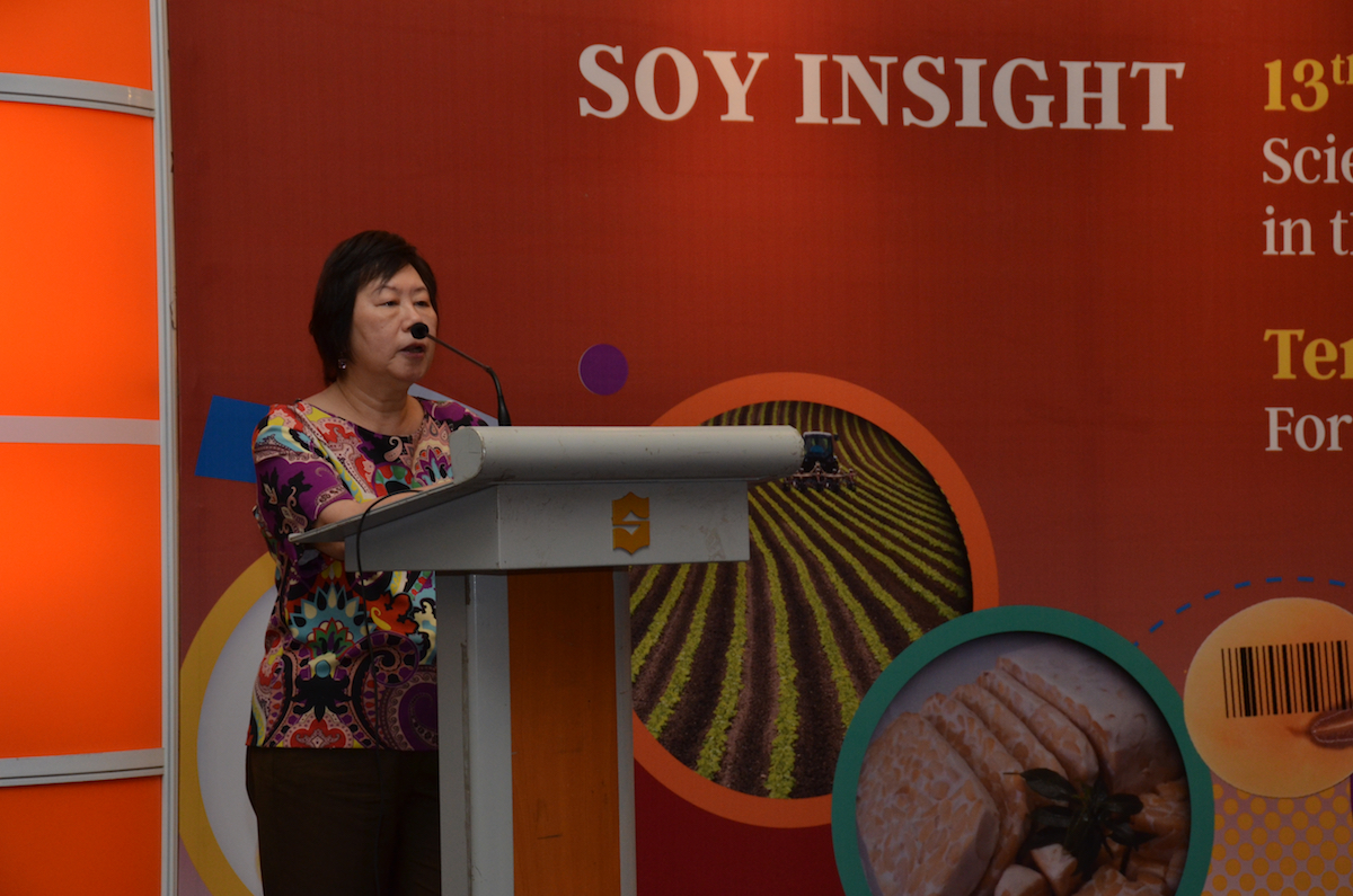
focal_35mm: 90
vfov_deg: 15.1
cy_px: 448
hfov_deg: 22.7
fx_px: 3376
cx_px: 676
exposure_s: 1/60
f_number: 7.1
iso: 800
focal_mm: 60
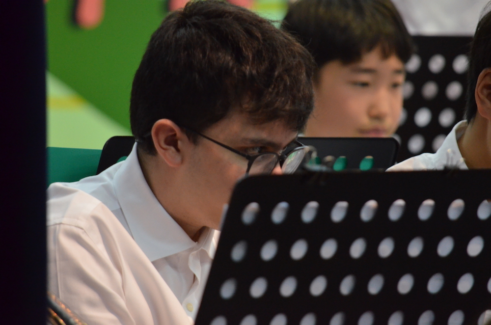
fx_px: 6124
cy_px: 162
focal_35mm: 450
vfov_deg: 3.0
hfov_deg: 4.6
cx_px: 246
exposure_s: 1/125
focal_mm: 300
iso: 3200
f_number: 5.6
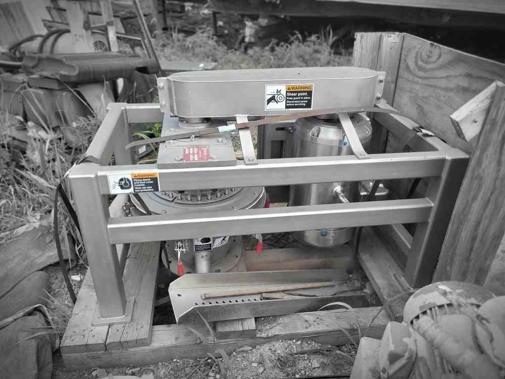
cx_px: 252
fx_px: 379
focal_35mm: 26
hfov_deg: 67.3
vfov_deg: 53.1
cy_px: 190
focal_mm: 5.4
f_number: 1.8
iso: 40
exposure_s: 1/301
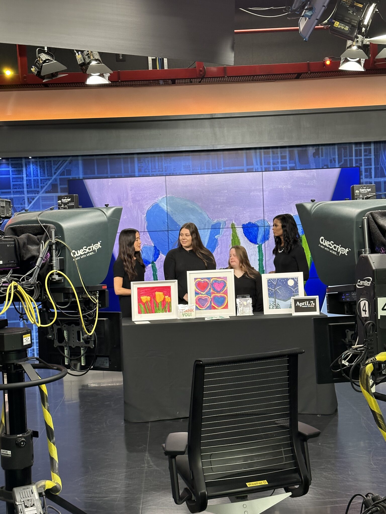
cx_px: 193
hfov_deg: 30.3
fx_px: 714
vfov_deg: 39.7
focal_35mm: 48
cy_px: 257
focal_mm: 6.86
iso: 160
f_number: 1.78
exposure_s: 1/60
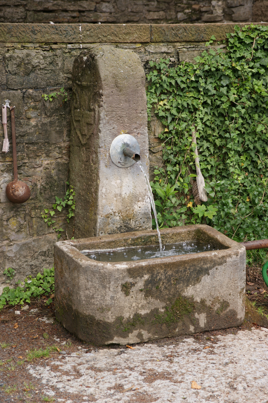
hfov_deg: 15.2
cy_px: 202
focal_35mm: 90
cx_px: 134
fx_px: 1006
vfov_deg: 22.6
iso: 100
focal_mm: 60
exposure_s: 1/125
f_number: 4.5
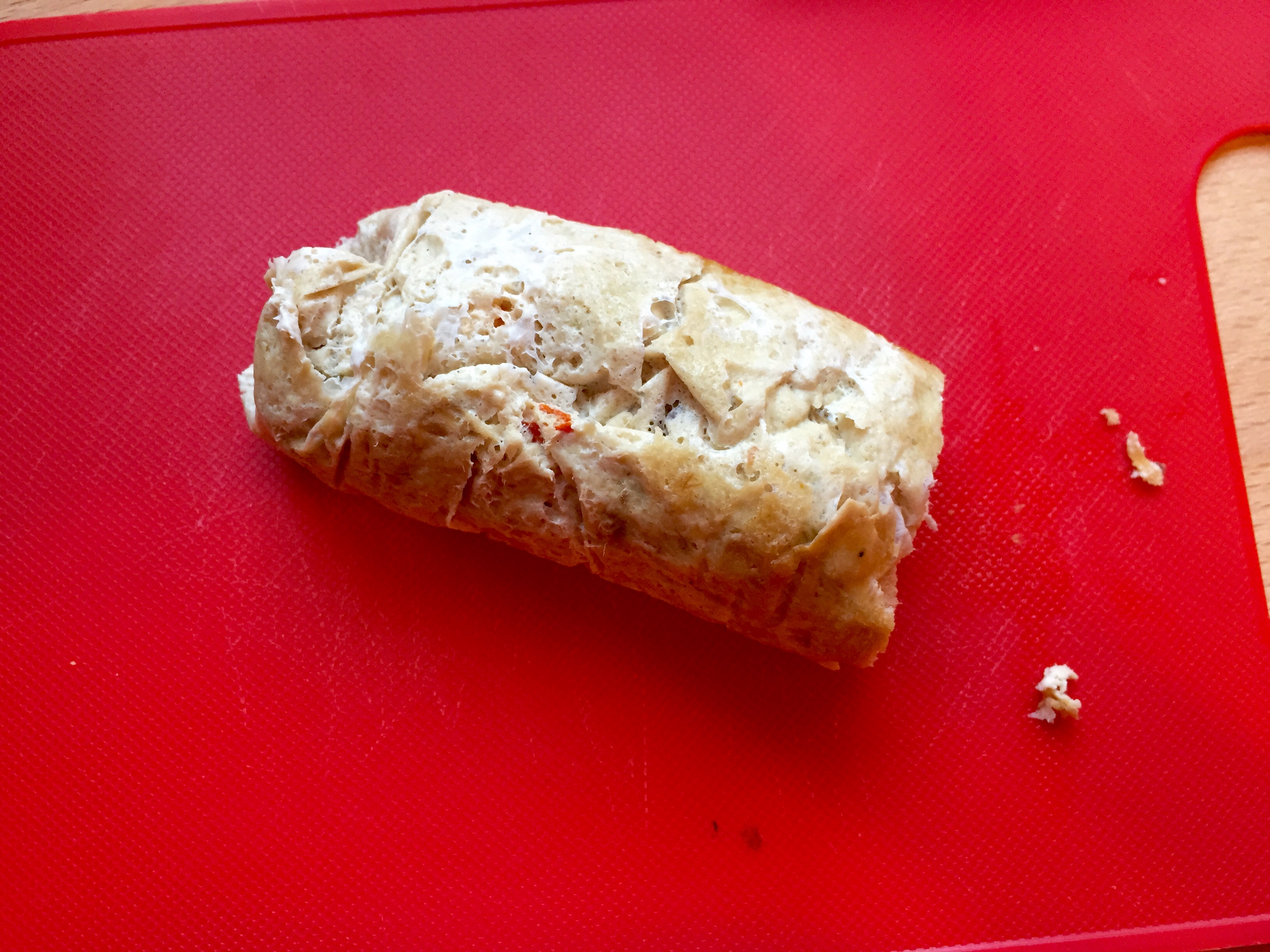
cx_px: 635
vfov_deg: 48.2
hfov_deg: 61.7
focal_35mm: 29
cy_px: 476
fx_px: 1064
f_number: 2.2
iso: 100
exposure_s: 1/30
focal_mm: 4.15
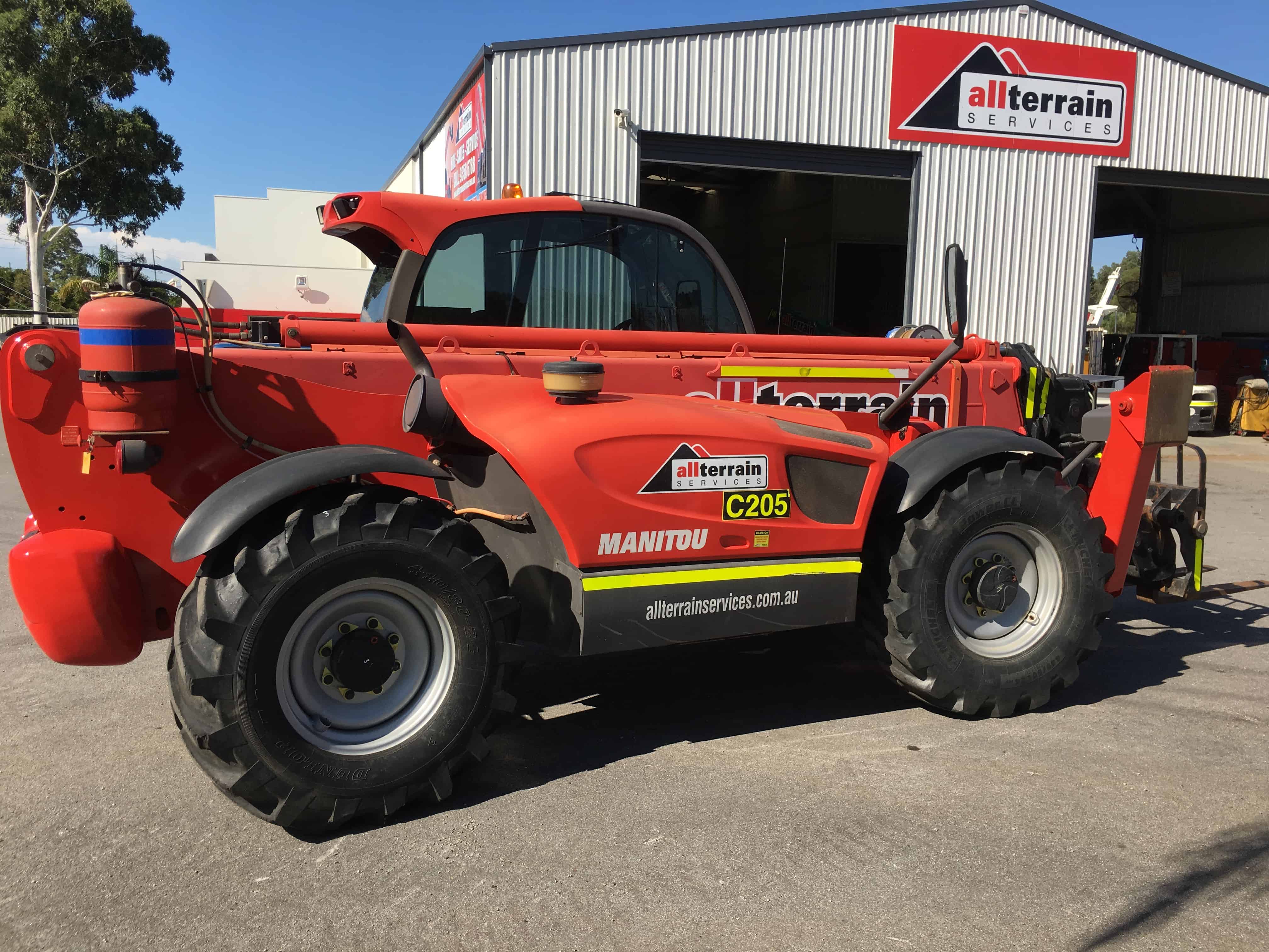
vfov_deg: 48.2
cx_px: 634
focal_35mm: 29
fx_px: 1063
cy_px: 476
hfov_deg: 61.7
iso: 25
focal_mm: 4.15
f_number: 2.2
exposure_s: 1/1425
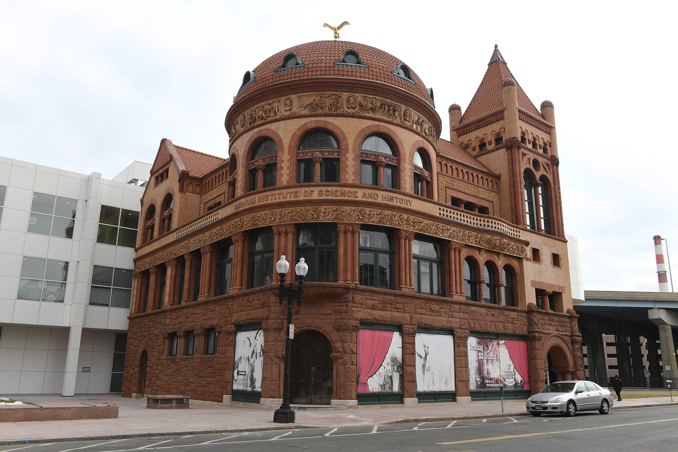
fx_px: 546
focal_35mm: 29
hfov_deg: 63.7
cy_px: 226
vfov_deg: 45.0
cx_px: 339
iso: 200
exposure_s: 1/125
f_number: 5.6
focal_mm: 29
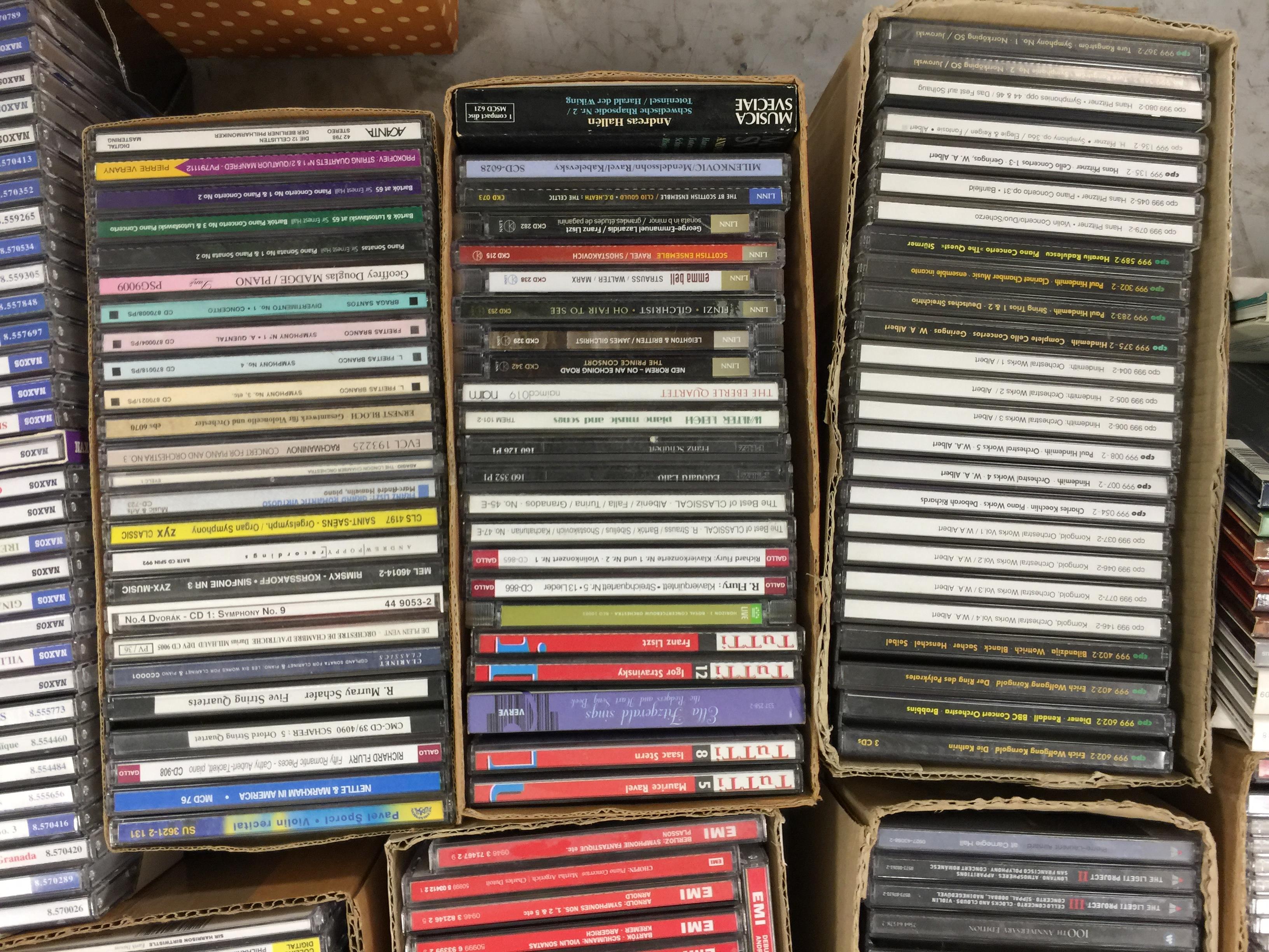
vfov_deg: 48.2
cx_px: 634
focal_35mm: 29
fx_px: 1063
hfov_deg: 61.7
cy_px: 476
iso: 50
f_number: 2.2
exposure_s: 1/17
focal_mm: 4.15
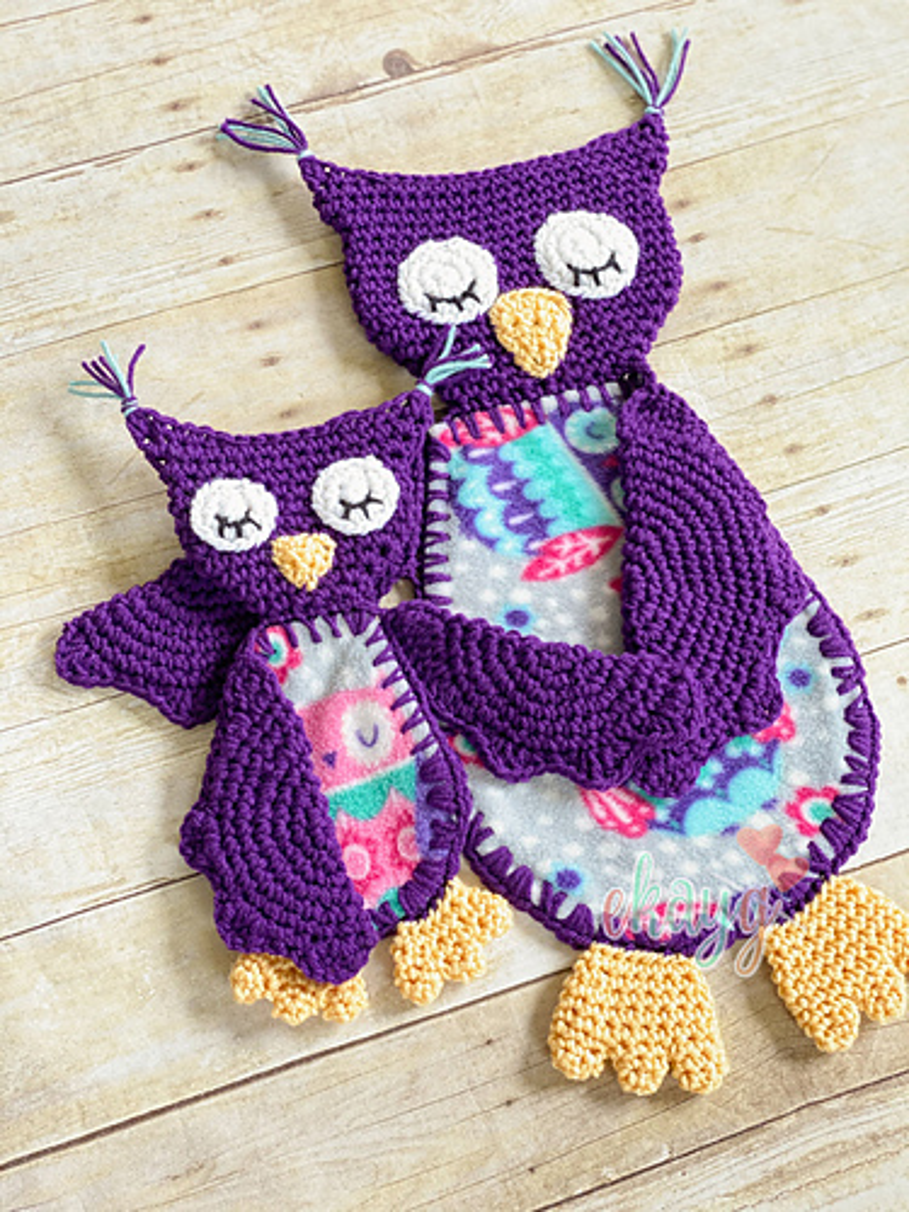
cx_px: 454
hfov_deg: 28.0
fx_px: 1821
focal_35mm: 52
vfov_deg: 36.8
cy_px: 606
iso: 200
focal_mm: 6
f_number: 2
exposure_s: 1/40
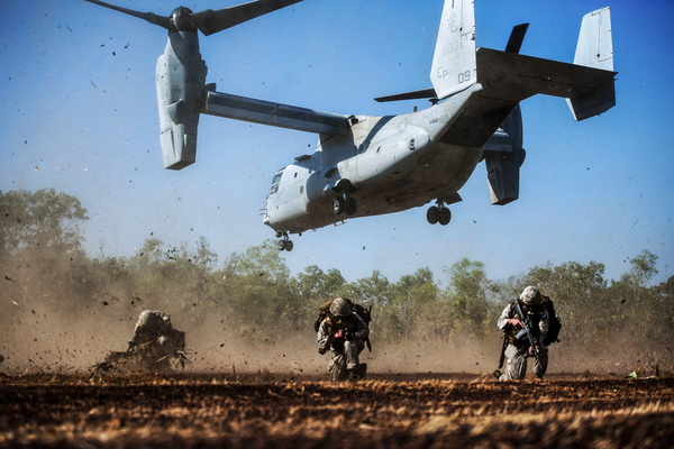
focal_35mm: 70
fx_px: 1310
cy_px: 224
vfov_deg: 19.5
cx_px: 337
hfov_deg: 28.8
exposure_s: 1/4000
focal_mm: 70
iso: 200
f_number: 2.8
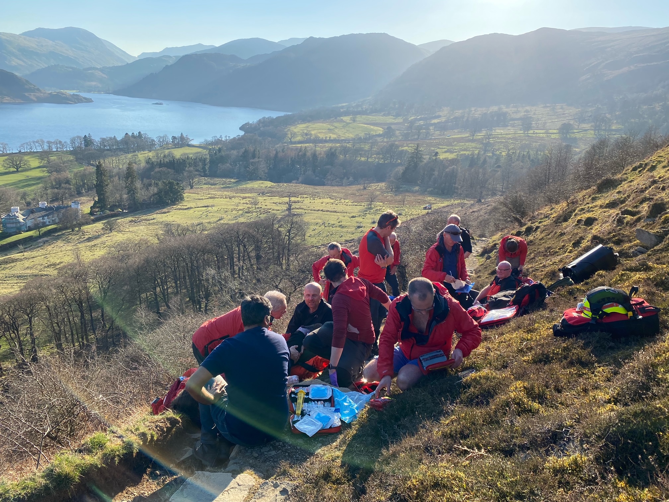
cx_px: 334
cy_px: 251
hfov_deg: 67.3
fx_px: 502
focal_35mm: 26
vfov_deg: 53.1
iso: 32
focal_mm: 4.25
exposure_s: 1/1135
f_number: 1.8
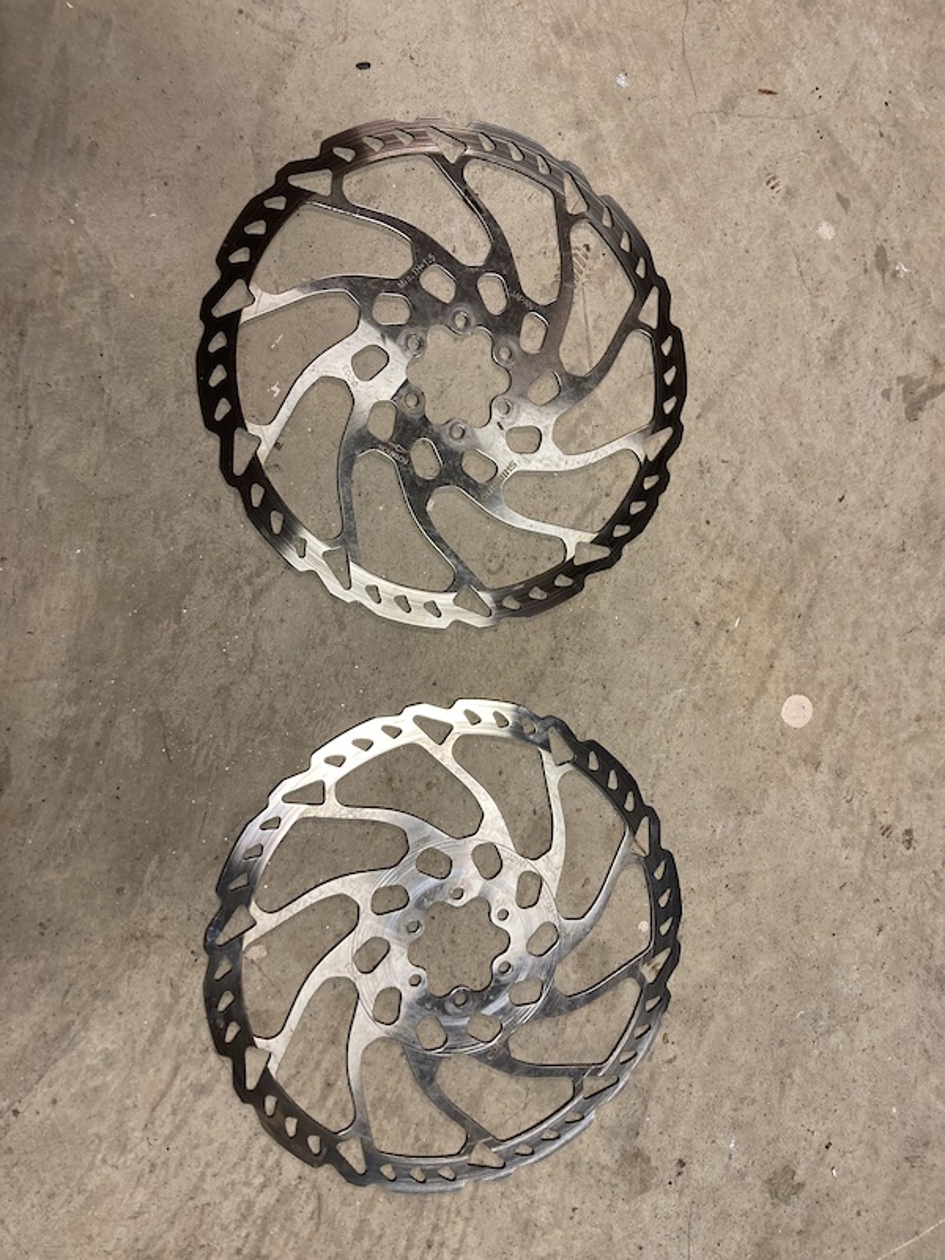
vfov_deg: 63.4
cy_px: 630
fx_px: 1019
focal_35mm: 28
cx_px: 472
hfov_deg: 49.7
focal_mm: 3.99
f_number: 1.8
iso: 125
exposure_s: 1/60
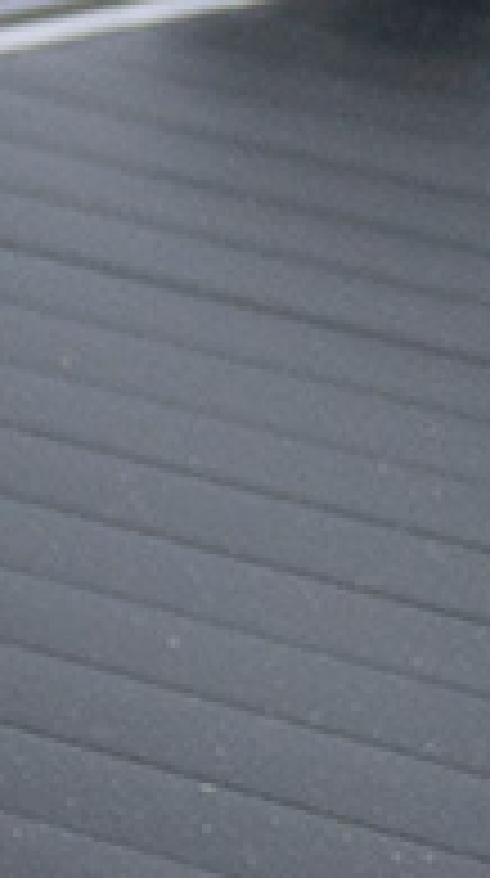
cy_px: 815
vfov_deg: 7.7
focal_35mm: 281
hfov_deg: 4.2
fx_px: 6522
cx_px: 1362
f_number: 4
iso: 400
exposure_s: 1/60
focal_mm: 29
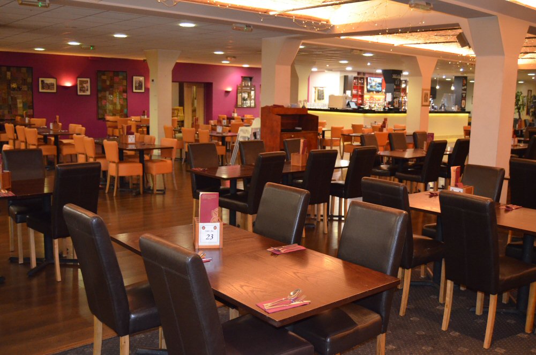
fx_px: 535
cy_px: 178
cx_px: 268
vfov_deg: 36.7
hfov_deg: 53.2
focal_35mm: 36
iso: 3200
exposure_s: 1/60
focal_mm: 24
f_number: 3.8
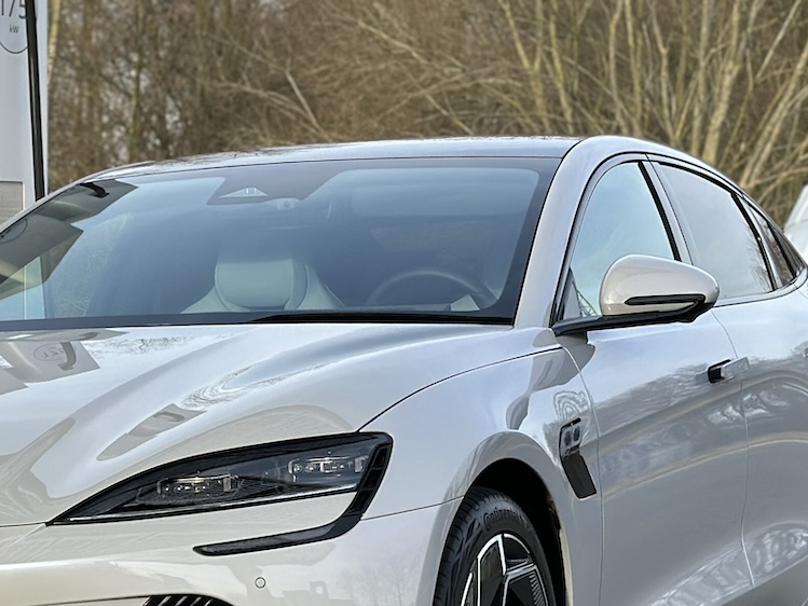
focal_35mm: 123
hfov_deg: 15.9
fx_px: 2872
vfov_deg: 12.0
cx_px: 139
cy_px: 377
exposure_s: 1/1414
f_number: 1.78
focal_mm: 6.86
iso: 80
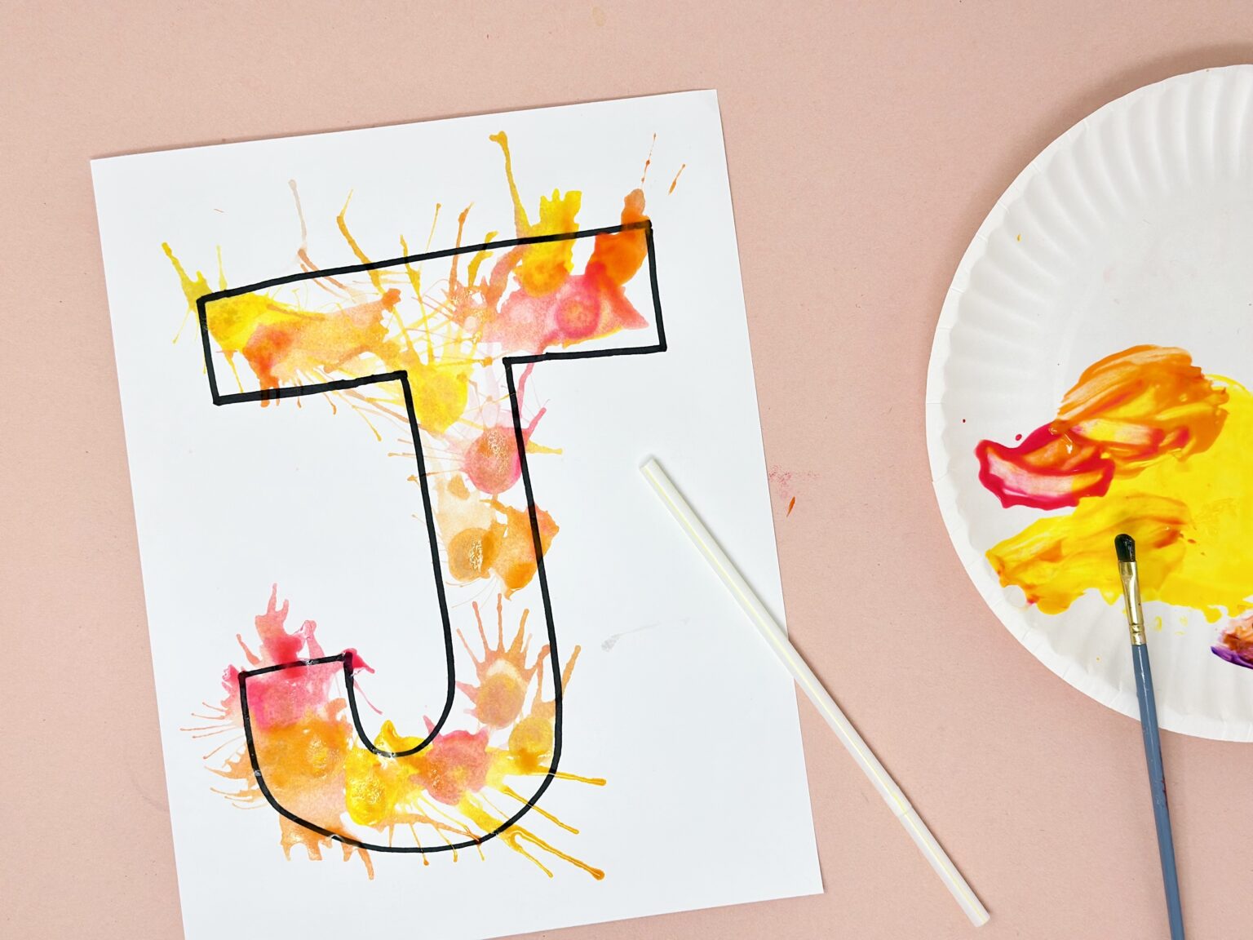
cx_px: 626
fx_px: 1737
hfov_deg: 39.7
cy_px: 470
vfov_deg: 30.3
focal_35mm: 48
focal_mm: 6.86
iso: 80
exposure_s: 1/395
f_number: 1.78
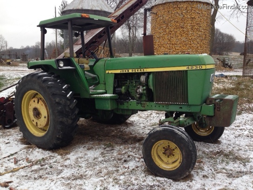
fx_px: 241
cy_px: 95
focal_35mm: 33
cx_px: 126
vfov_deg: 42.9
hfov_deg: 55.4
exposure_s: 1/120
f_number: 2.4
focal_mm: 4.12
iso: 50
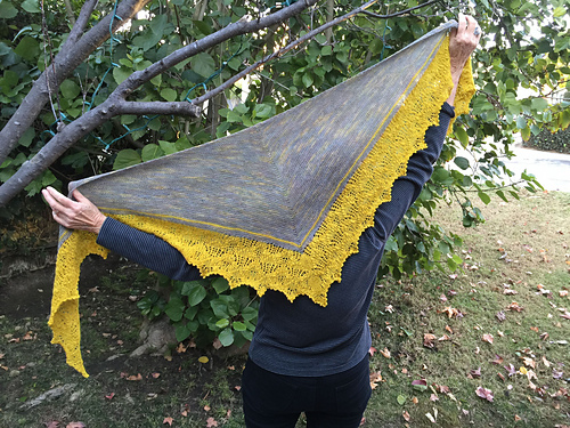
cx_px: 285
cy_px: 214
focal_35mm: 29
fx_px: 478
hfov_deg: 61.7
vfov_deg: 48.2
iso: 32
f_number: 2.2
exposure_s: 1/15
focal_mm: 4.15
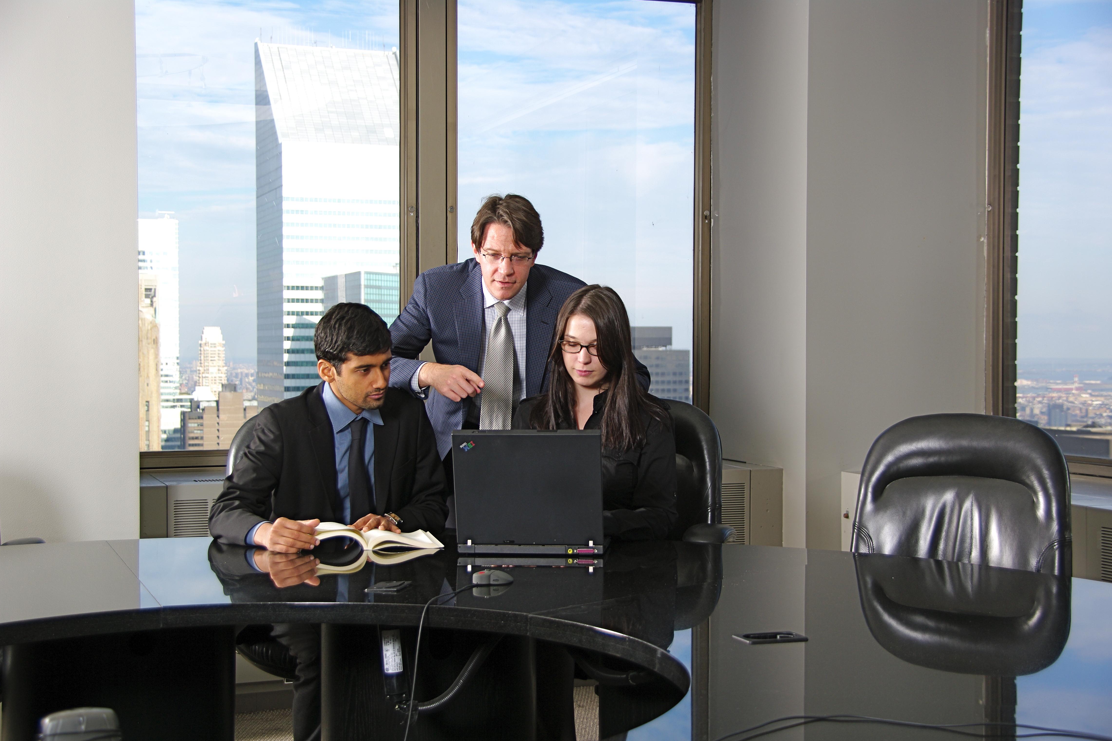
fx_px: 1653
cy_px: 372
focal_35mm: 54
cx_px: 560
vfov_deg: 25.3
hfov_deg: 37.2
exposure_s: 1/180
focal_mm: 35
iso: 100
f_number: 4
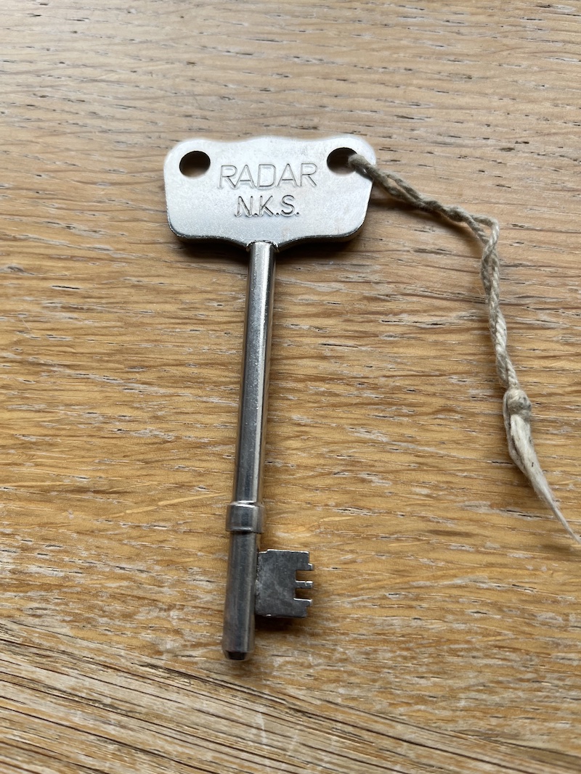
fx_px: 582
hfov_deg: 53.1
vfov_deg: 67.3
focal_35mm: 26
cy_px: 387
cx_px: 290
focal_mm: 5.1
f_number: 1.6
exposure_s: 1/180
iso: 50
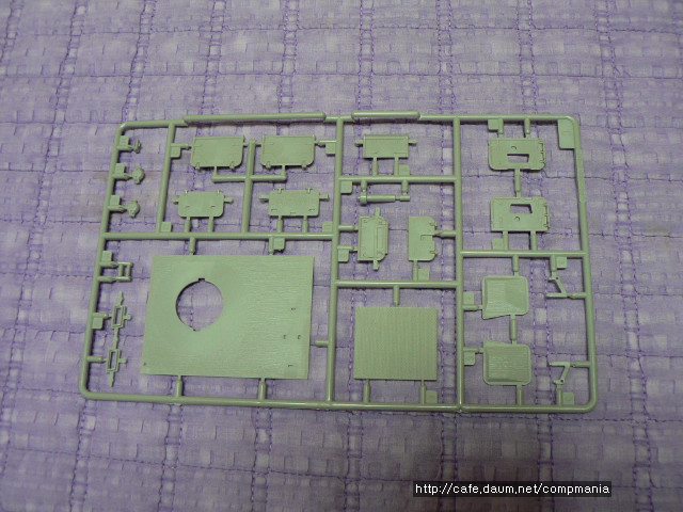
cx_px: 342
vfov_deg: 39.7
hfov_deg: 51.4
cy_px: 256
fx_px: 710
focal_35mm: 36
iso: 150
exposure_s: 1/30
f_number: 2.8
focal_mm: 6
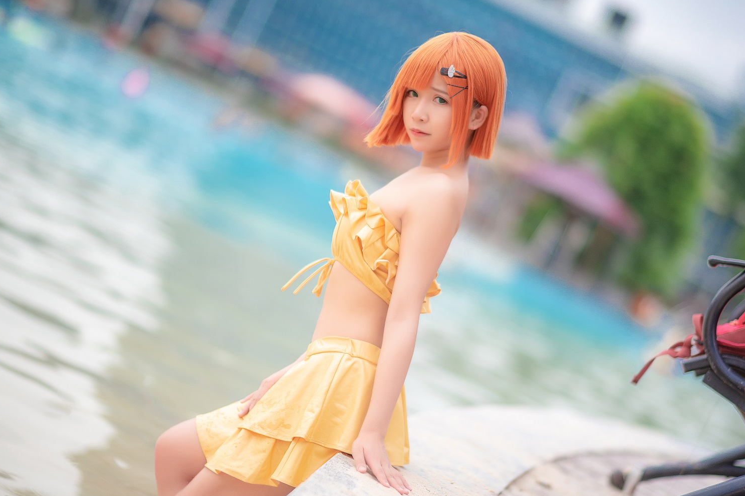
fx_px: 1779
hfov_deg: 23.6
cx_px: 370
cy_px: 247
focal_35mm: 86
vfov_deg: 15.9
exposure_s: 1/3200
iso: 100
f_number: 1.4
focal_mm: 85
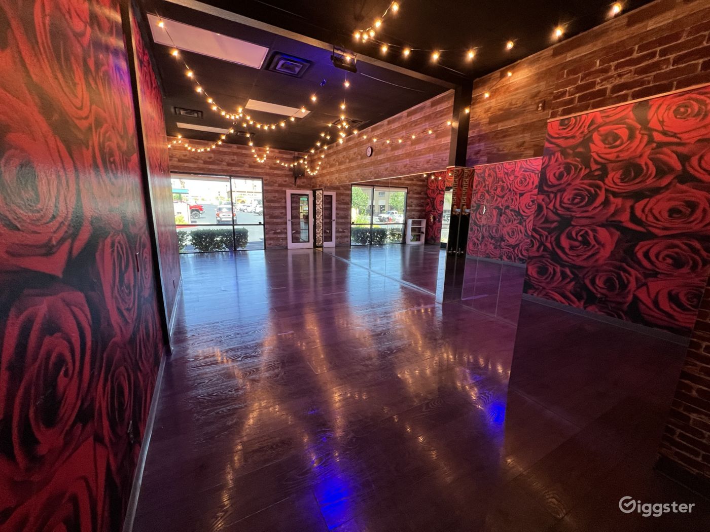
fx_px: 267
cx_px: 355
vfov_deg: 89.9
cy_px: 266
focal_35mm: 13
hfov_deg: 106.2
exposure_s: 1/60
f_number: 1.8
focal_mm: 1.57
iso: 250
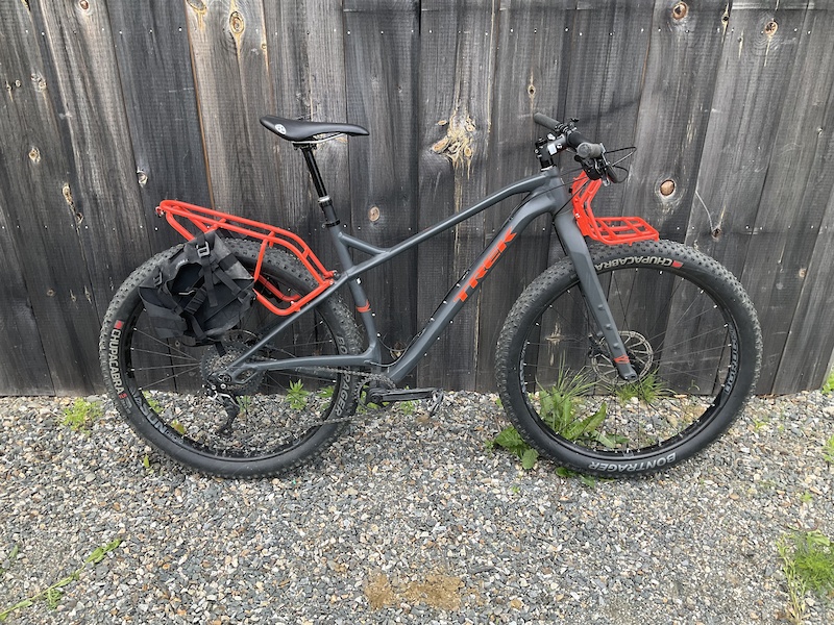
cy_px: 312
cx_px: 417
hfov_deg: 61.7
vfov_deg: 48.2
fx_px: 699
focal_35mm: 29
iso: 20
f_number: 1.8
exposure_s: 1/174
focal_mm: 3
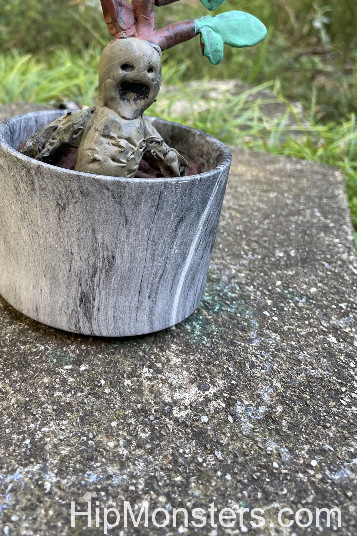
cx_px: 95
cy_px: 186
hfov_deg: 36.1
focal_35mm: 36
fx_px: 535
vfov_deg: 52.3
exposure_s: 1/121
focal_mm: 4.2
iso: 100
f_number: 1.6
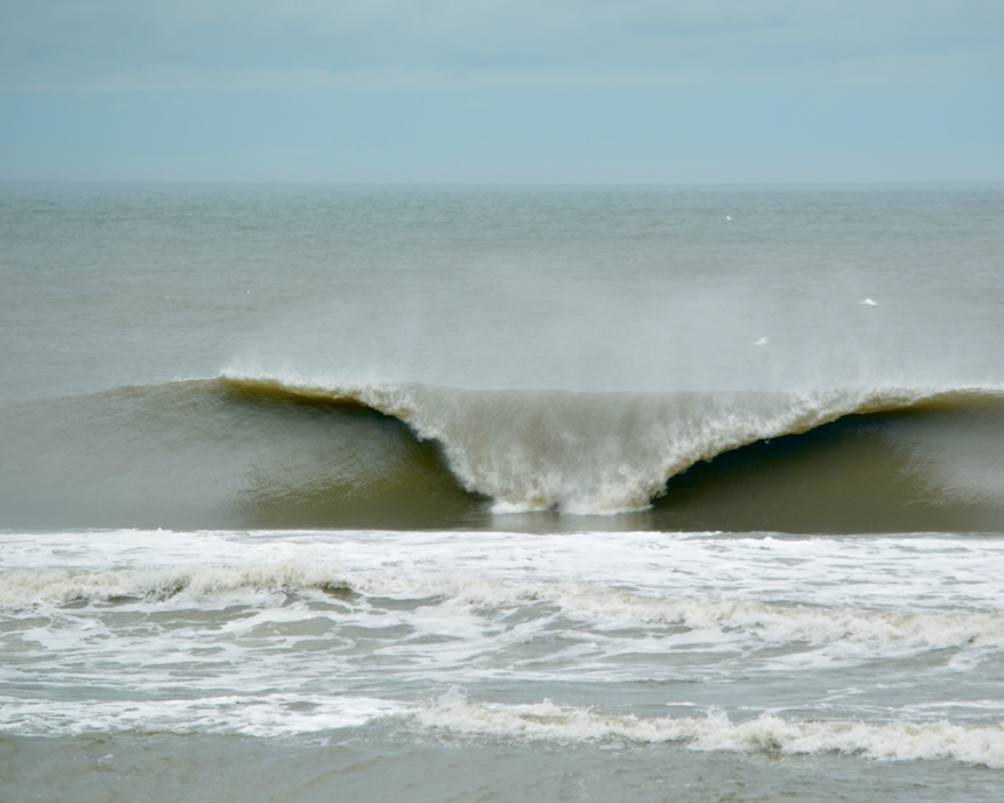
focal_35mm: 334
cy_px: 417
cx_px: 594
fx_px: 9925
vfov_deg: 4.6
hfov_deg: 5.8
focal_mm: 170
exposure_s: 1/160
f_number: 5
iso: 100
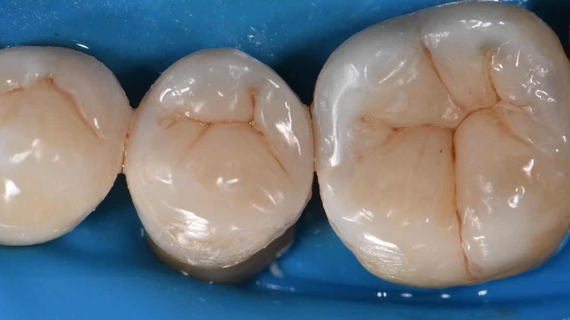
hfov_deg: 11.2
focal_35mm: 193
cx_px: 273
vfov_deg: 6.3
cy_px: 114
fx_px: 2917
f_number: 32
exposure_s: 1/160
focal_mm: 105
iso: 200
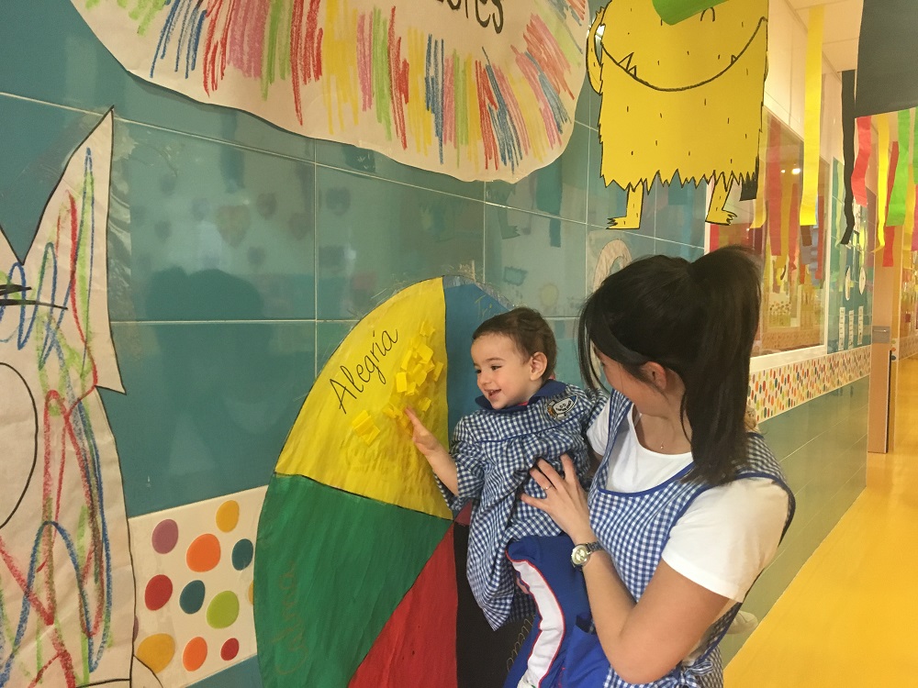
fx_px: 769
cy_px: 344
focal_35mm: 29
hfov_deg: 61.7
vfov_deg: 48.2
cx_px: 459
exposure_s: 1/33
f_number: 2.2
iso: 250
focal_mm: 4.15
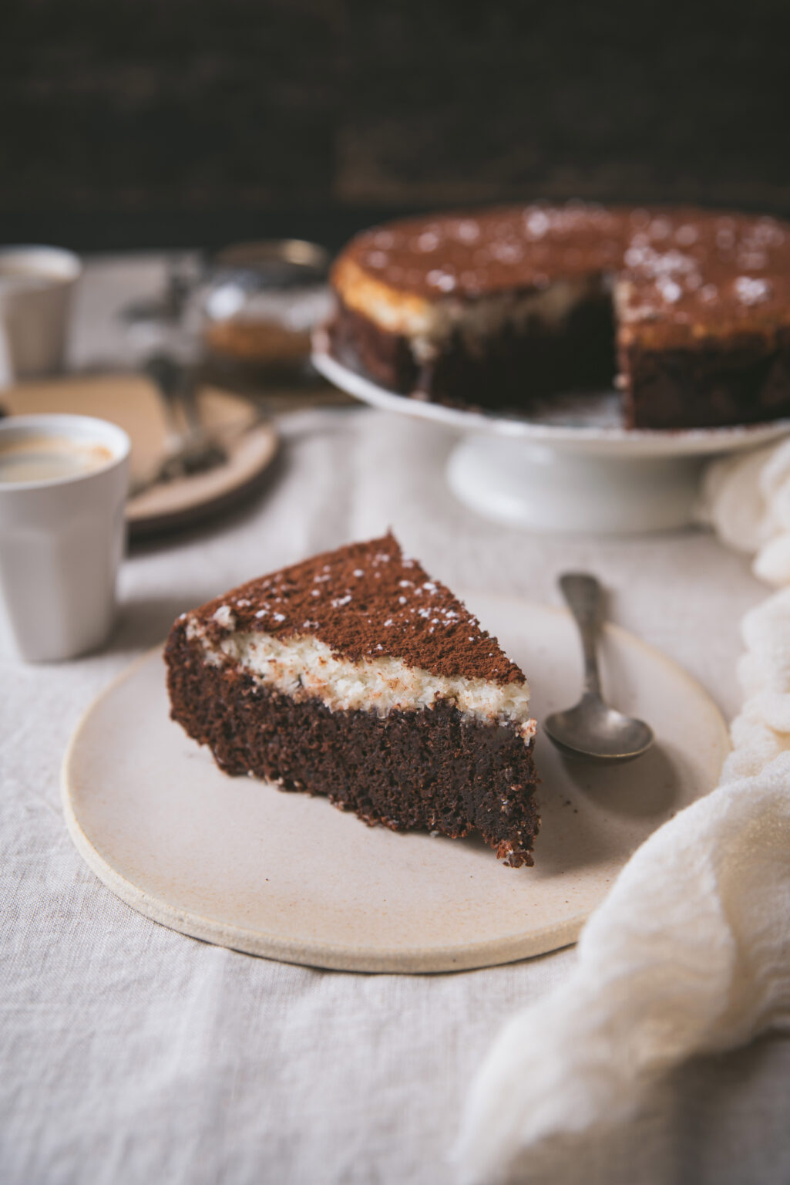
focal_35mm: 48
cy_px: 592
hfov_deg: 28.1
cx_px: 395
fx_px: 1579
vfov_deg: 41.1
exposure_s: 1/125
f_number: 3.5
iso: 200
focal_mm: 48
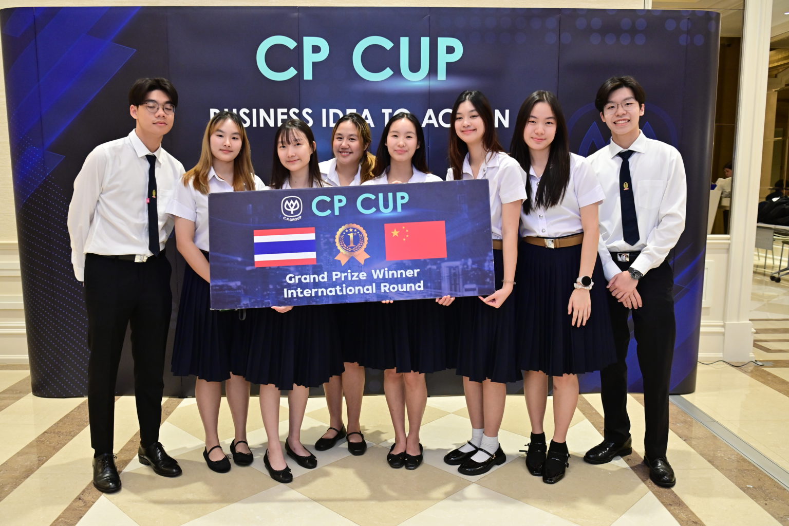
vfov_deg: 43.6
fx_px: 657
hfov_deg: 61.9
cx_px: 394
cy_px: 263
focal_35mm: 30
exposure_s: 1/100
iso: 3200
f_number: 4.5
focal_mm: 30
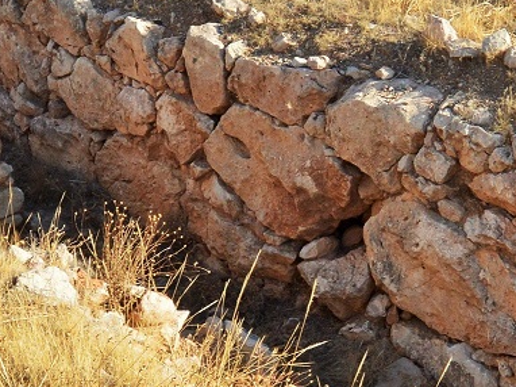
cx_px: 403
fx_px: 2235
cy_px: 212
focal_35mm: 150
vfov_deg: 9.9
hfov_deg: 13.1
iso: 400
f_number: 14
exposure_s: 1/400
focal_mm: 24
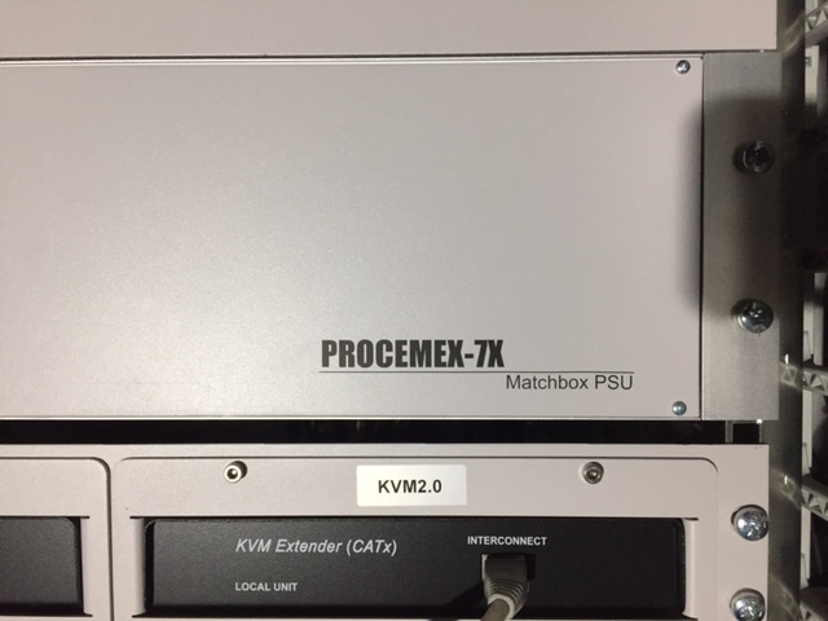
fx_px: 694
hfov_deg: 61.7
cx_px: 414
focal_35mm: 29
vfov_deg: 48.2
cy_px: 310
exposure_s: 1/33
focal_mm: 4.15
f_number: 2.2
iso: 64
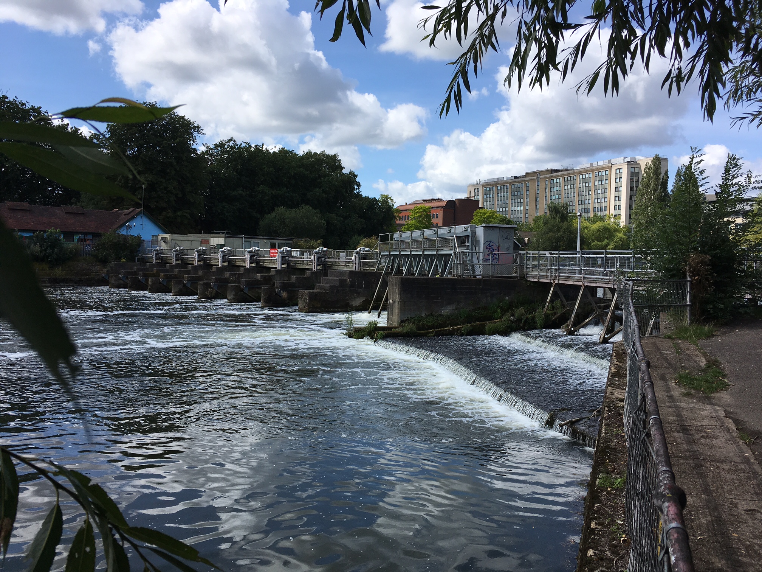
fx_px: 638
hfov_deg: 61.7
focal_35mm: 29
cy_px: 286
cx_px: 381
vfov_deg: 48.2
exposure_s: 1/1972
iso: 25
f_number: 2.2
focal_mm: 4.15
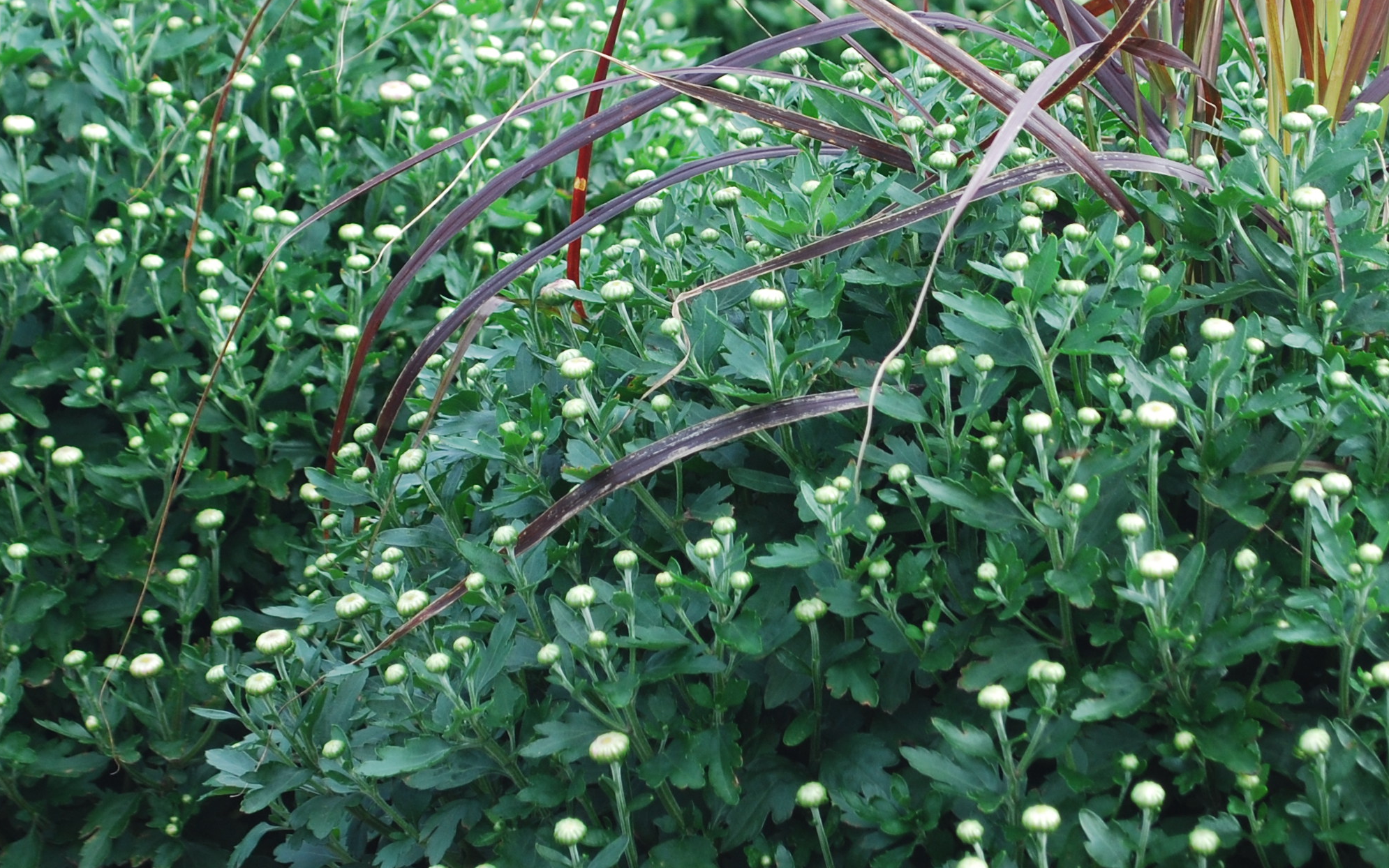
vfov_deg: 9.5
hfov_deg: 15.3
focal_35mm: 137
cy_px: 75
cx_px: 706
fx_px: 5186
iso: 160
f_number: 5.6
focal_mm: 46
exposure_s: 1/125
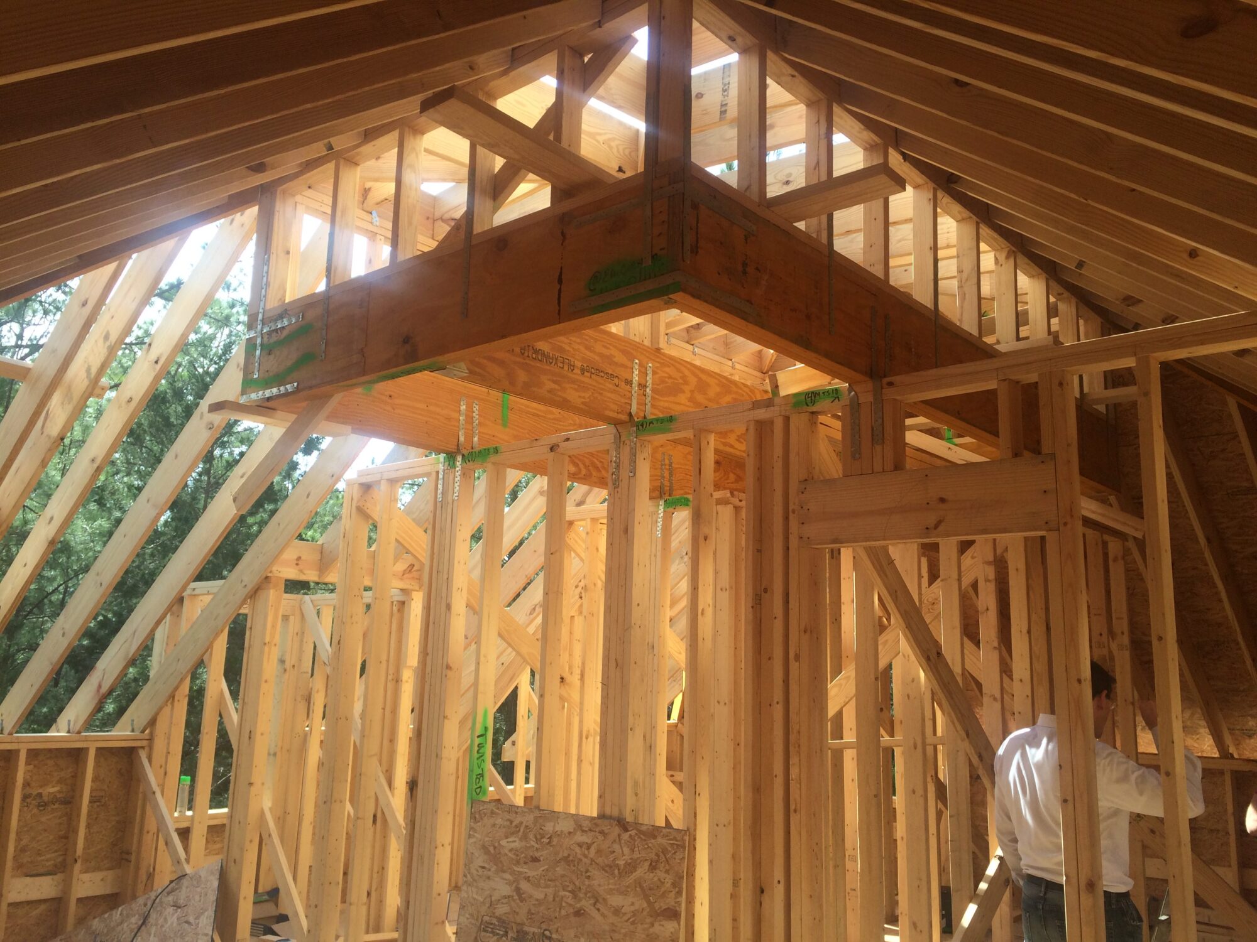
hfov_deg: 61.7
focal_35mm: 29
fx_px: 1053
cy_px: 471
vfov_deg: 48.2
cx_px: 628
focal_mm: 4.15
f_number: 2.2
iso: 32
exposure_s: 1/471
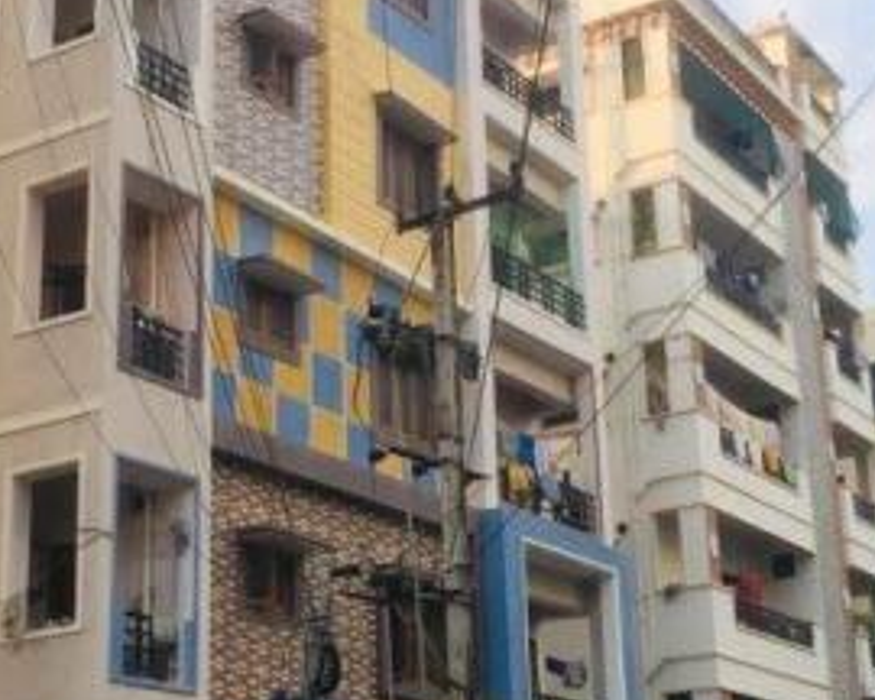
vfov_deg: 22.8
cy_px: 431
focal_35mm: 67
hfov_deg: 28.3
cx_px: 454
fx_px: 1735
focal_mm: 4.15
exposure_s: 1/363
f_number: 2.2
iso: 32
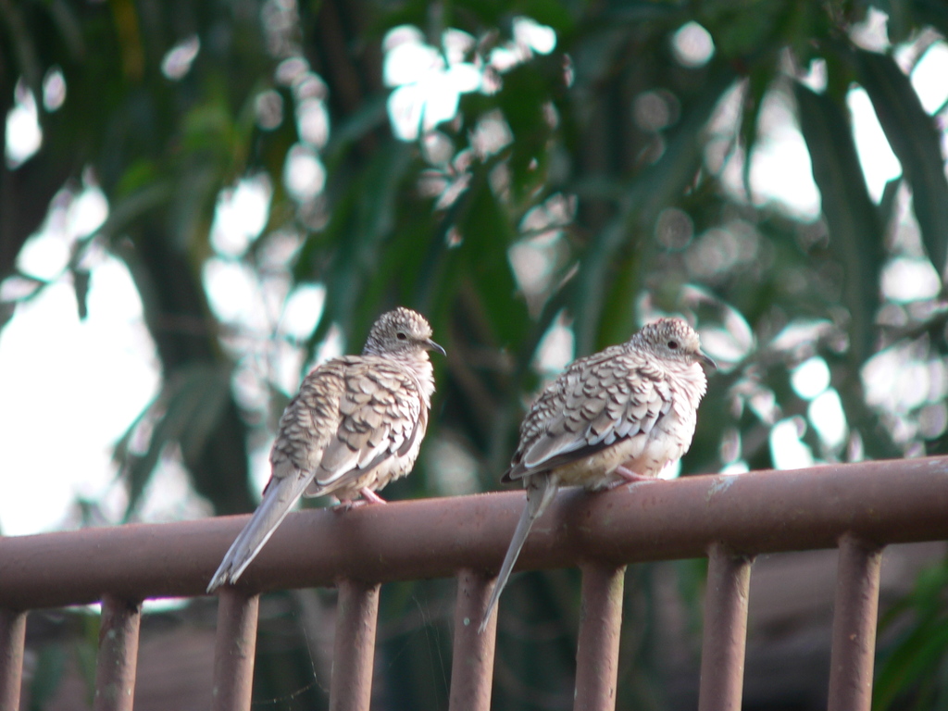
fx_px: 11831
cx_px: 474
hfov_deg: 4.6
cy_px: 356
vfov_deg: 3.4
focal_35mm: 432
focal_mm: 72
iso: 80
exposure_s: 1/80
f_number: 2.8
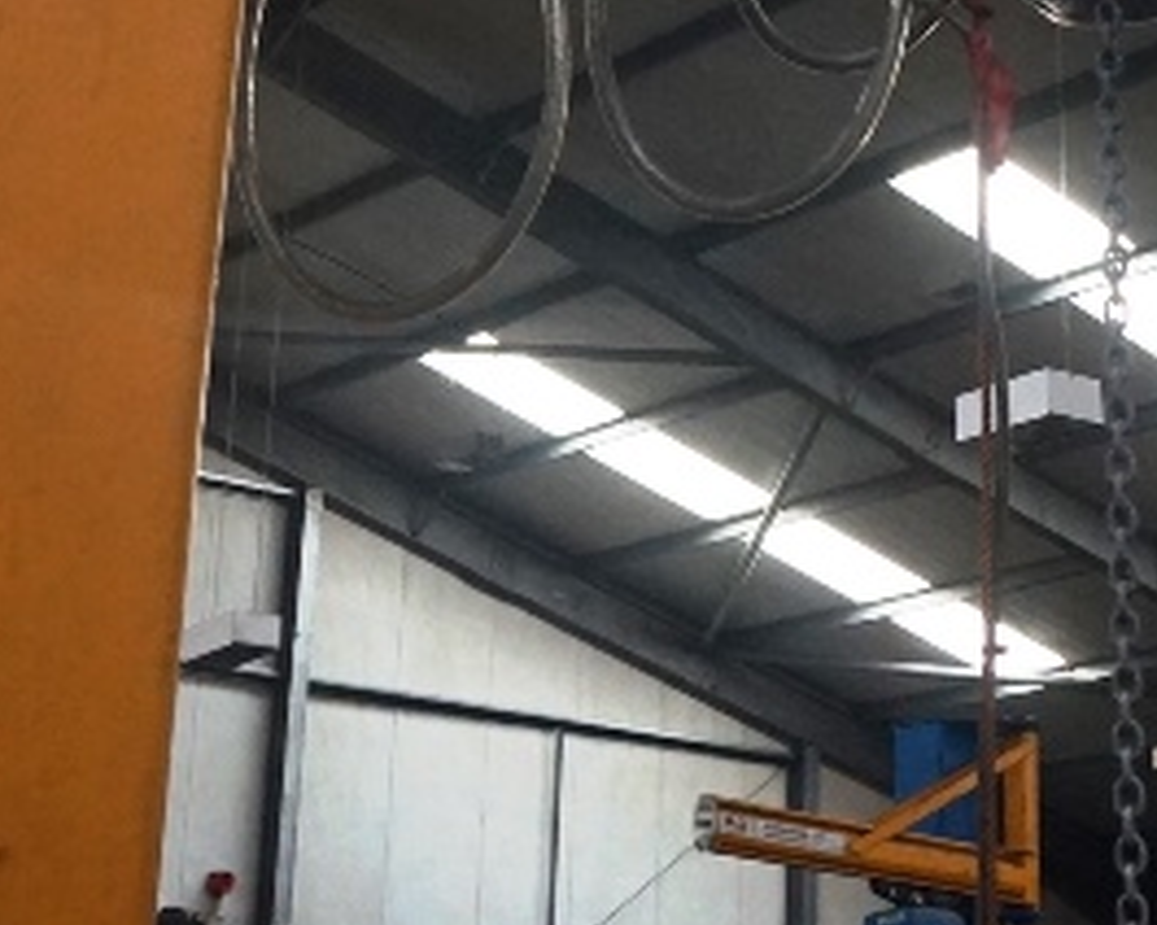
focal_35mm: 87
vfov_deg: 17.3
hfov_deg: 21.9
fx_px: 2979
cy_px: 20
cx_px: 782
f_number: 4
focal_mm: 16
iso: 1600
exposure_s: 1/160
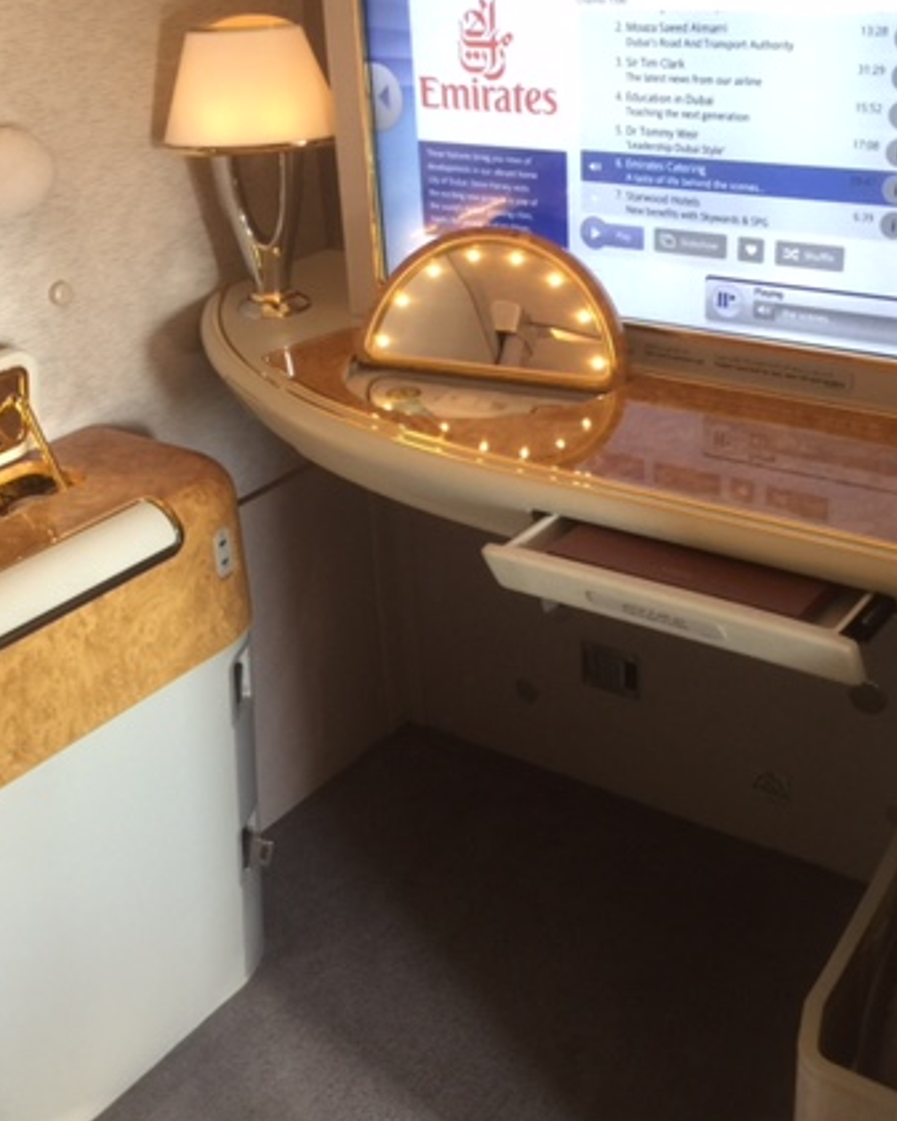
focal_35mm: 43
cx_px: 389
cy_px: 559
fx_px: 1426
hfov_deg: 34.9
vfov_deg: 42.9
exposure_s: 1/17
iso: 64
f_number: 2.2
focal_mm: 4.15
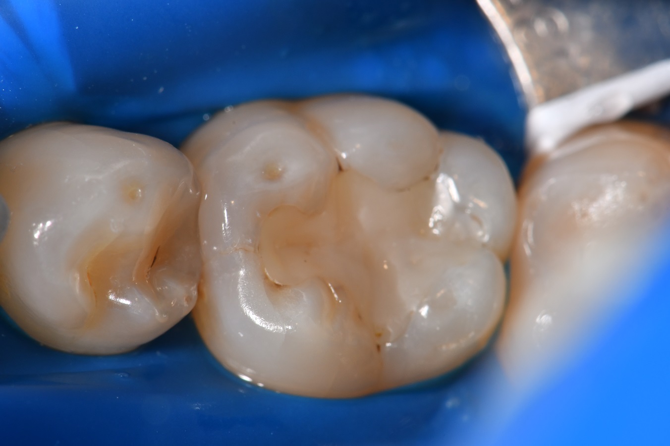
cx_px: 335
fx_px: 2920
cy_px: 223
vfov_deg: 8.7
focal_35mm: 157
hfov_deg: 13.1
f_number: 29
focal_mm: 105
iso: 200
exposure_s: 1/160
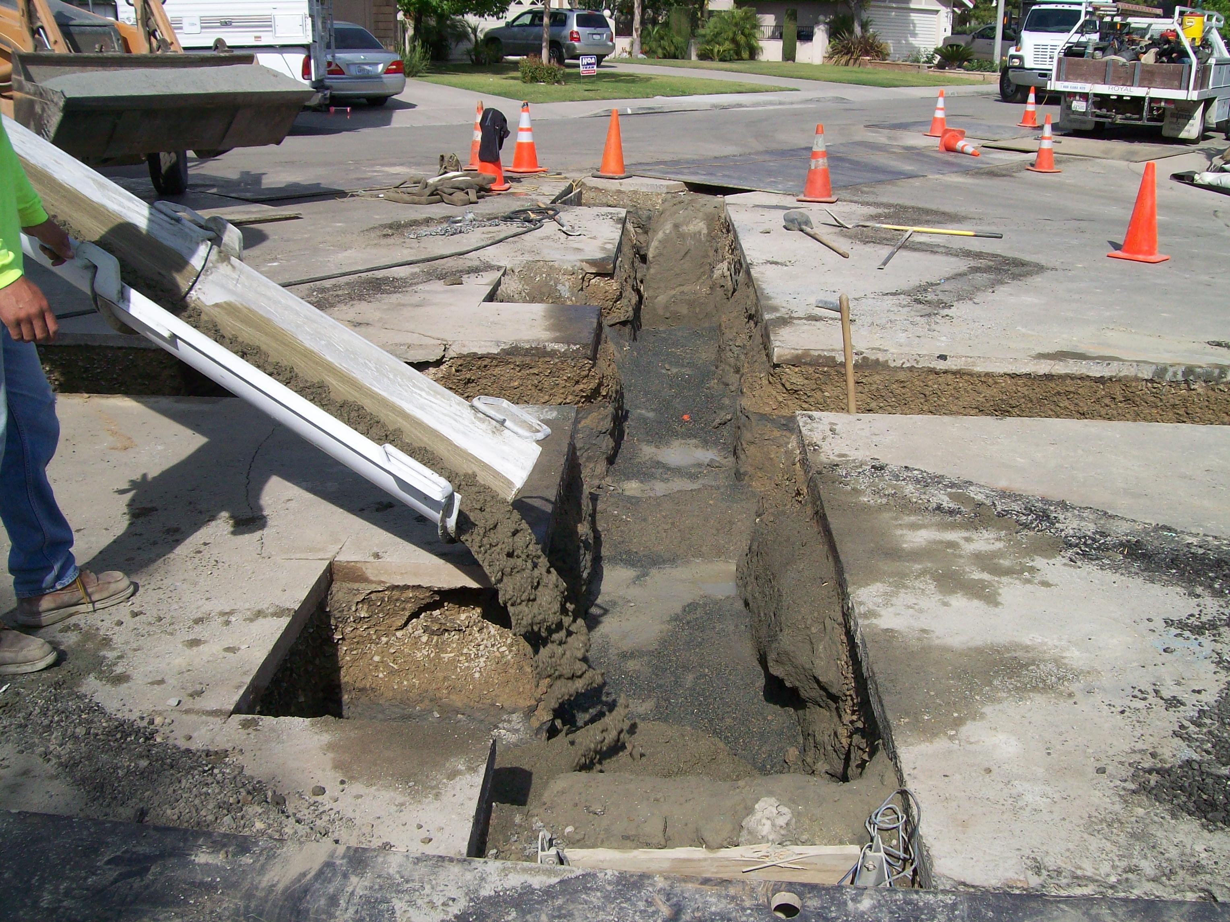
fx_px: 1279
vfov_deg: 39.7
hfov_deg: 51.4
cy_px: 461
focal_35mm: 36
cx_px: 615
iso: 80
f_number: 4.8
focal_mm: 6
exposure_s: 1/555
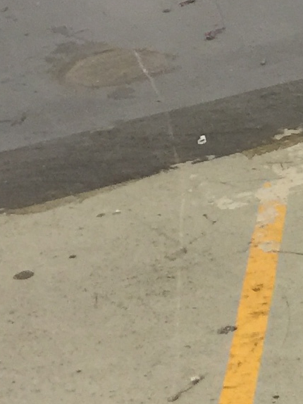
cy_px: -153
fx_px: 1927
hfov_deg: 8.1
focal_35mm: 165
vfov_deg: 11.6
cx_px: 807
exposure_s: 1/33
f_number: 2.2
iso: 64
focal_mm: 4.15
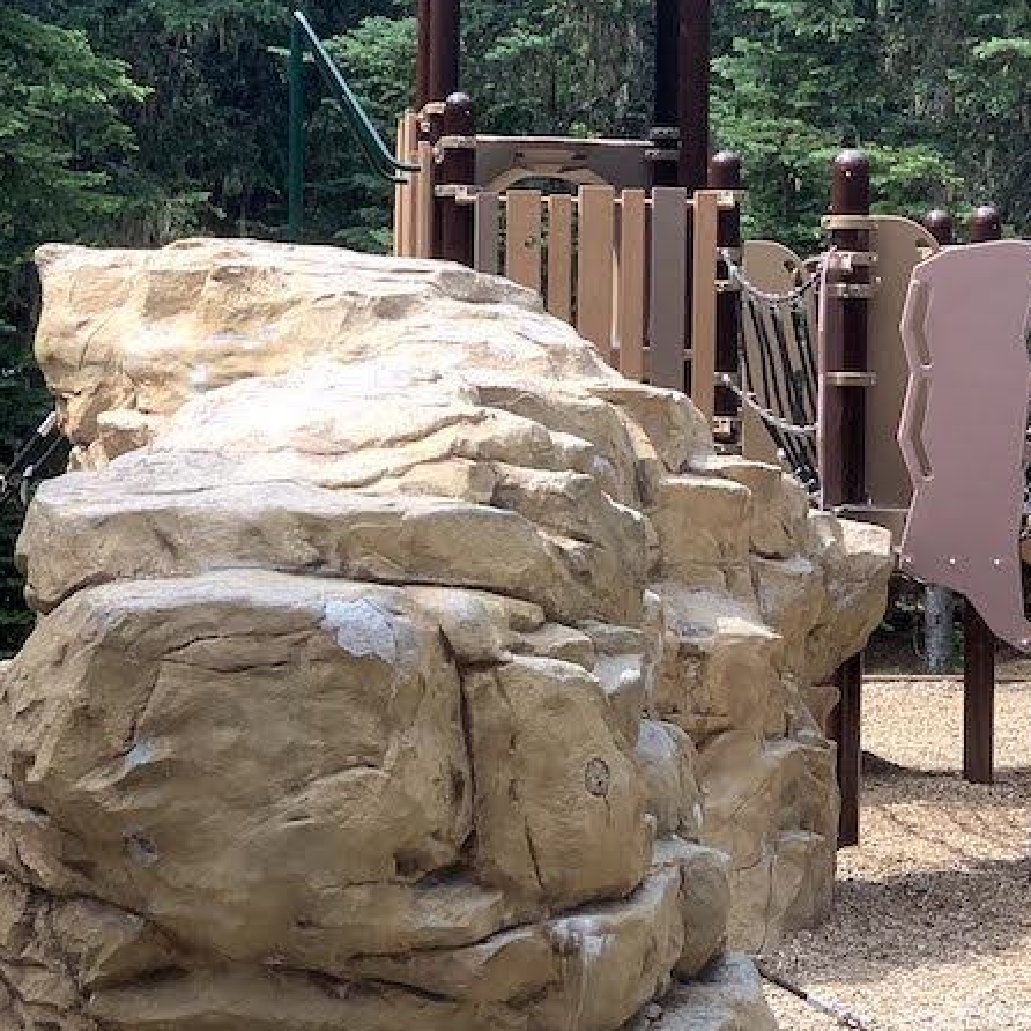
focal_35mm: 132
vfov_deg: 13.2
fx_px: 4448
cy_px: 499
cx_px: 915
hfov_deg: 13.1
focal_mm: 6
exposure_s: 1/318
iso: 16
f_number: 2.4
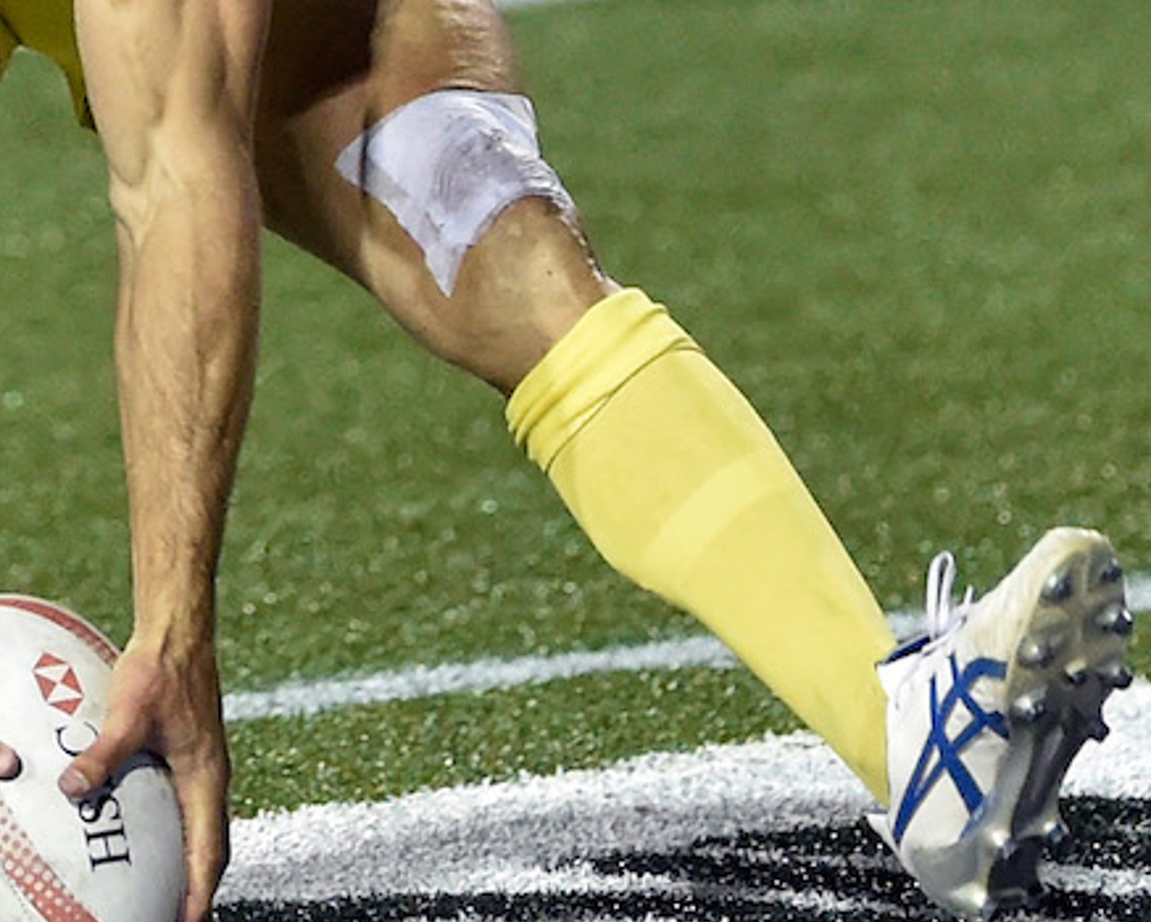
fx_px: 19767
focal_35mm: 580
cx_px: 269
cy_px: 173
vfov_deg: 2.7
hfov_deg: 3.3
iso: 8000
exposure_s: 1/1000
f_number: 4
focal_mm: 270
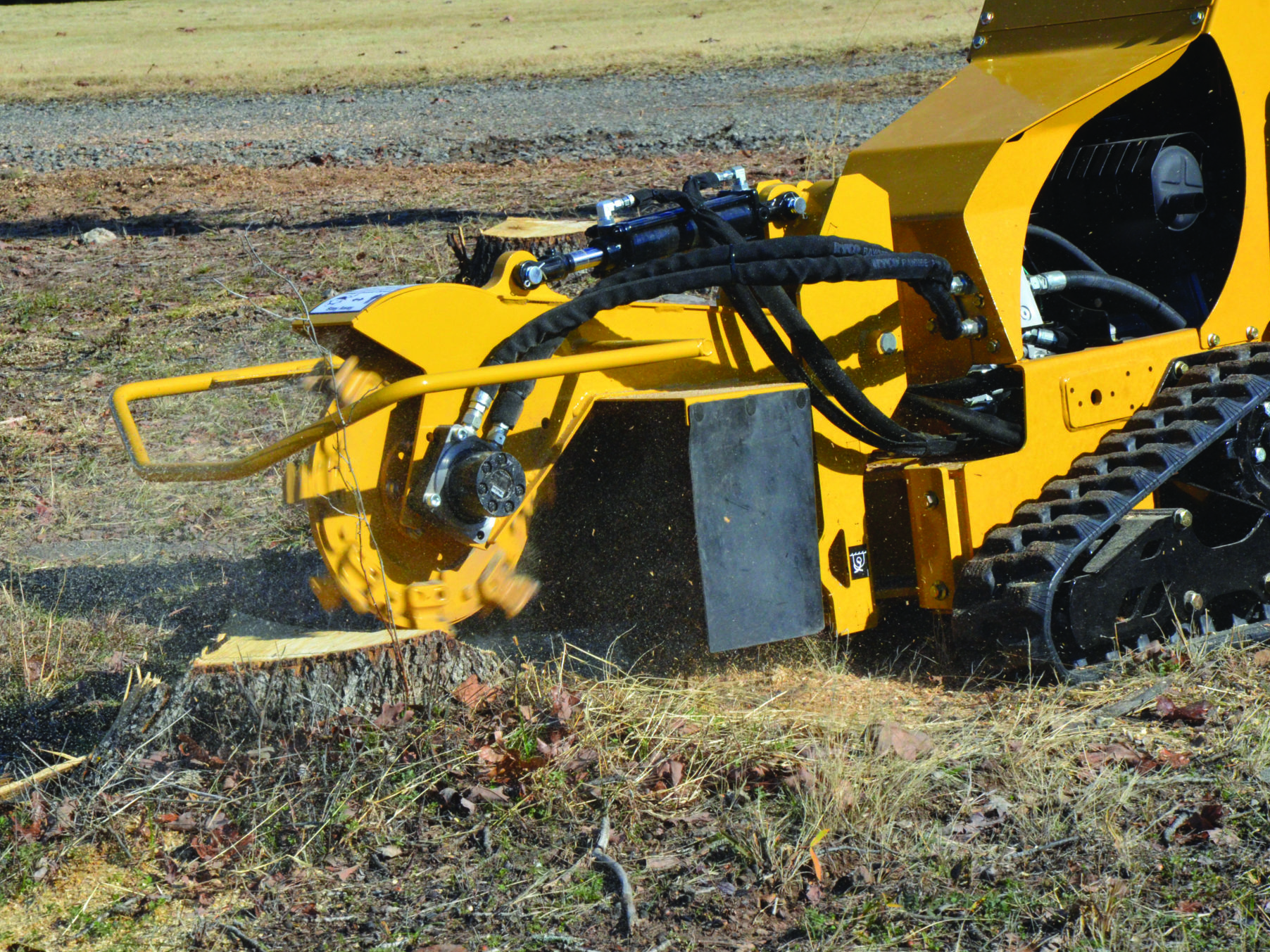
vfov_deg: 8.7
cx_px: 591
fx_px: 6294
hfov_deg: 11.5
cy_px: 476
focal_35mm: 172
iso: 2000
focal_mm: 105
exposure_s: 1/1250
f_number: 18
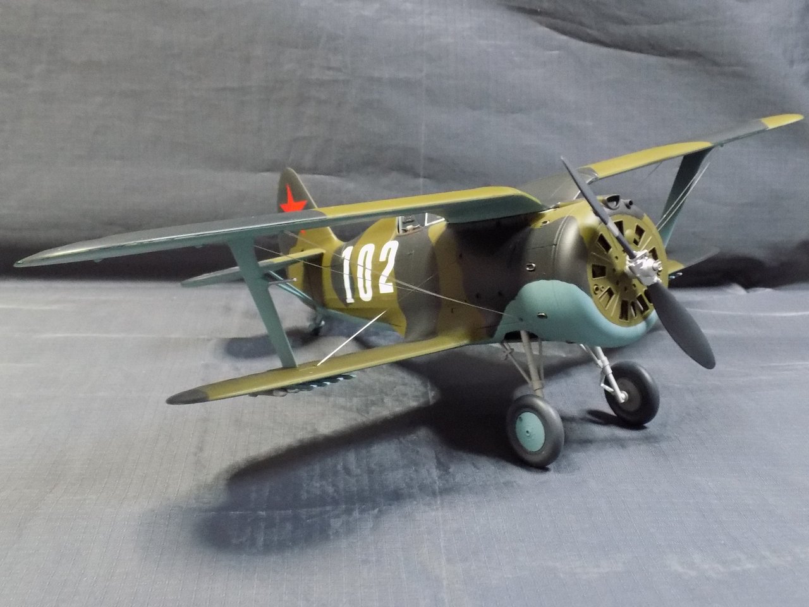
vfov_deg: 38.7
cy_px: 304
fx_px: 865
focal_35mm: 37
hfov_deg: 50.1
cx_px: 404
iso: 400
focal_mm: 6.6
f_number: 3.5
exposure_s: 1/4
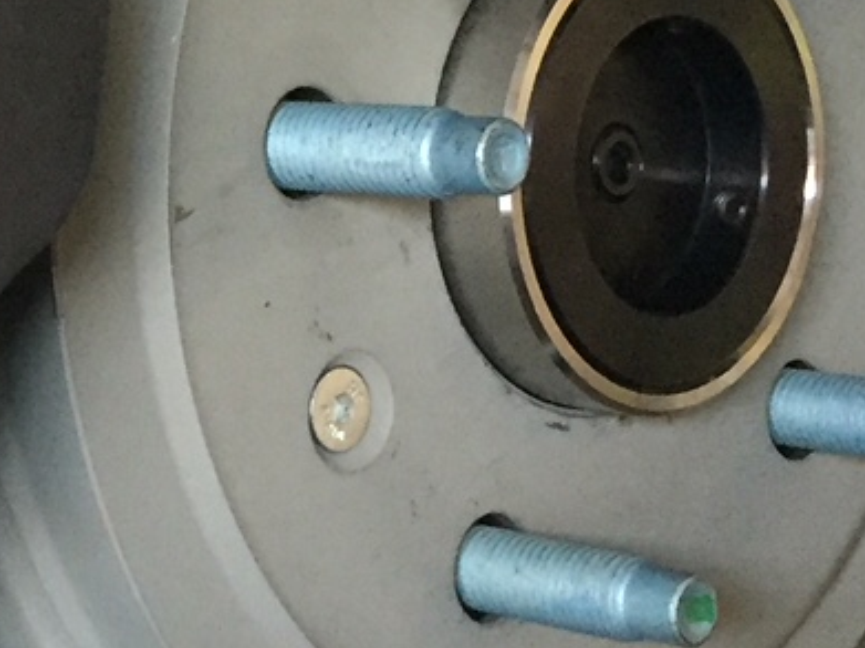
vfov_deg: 12.2
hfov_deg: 15.1
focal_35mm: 121
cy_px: 73
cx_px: -423
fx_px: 3023
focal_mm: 4.15
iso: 250
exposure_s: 1/30
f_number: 2.2
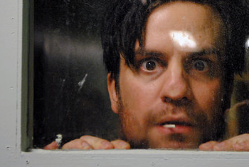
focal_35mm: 109
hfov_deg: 18.7
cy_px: 49
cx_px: 164
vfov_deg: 12.6
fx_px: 755
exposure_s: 1/30
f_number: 5.3
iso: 1600
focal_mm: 48
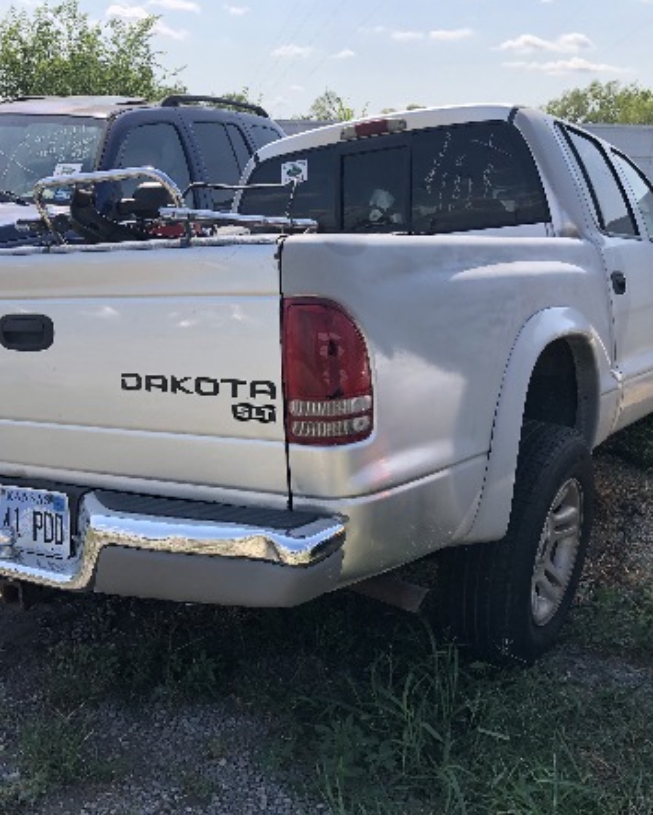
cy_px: 405
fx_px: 893
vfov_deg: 49.1
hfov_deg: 40.2
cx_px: 316
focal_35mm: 37
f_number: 1.8
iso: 20
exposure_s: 1/1156
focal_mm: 4
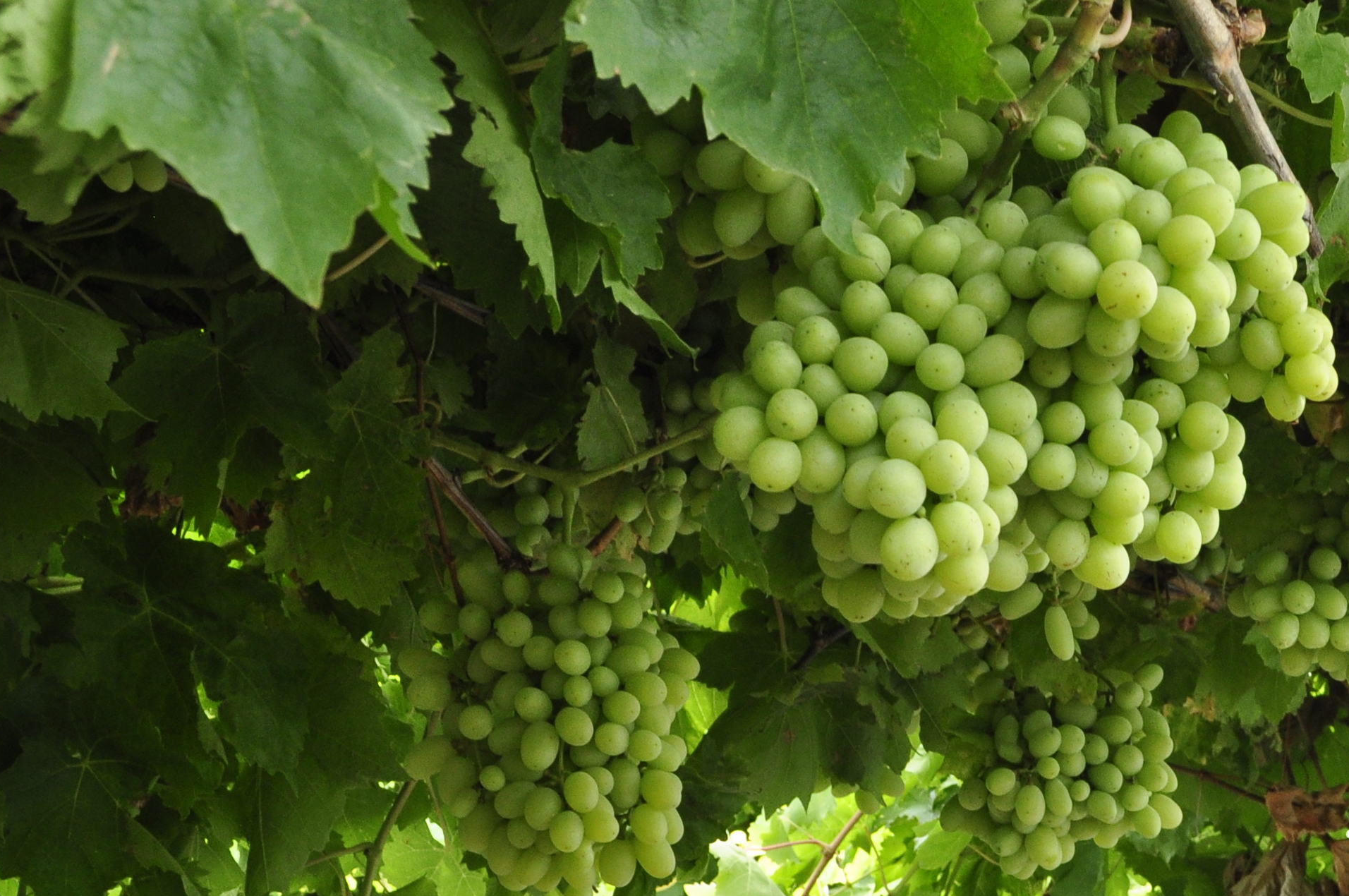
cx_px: 1109
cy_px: 920
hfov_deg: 26.8
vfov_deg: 17.9
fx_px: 2770
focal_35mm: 74
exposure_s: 1/200
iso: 640
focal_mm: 22
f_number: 7.1
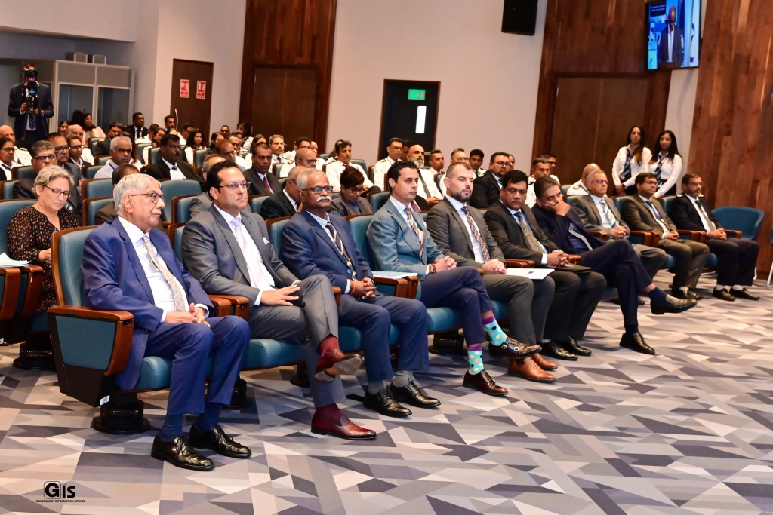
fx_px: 816
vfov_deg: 35.1
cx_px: 386
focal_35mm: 38
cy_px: 258
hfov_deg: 50.7
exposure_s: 1/200
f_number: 6.3
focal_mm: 38
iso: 8000
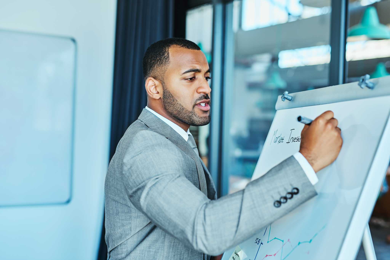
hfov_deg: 39.6
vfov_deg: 27.0
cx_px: 195
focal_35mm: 50
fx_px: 542
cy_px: 130
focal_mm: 50
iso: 125
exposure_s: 1/250
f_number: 2.2
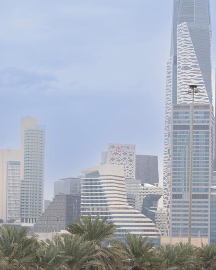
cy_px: 211
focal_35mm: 134
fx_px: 1071
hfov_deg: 11.5
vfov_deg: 14.3
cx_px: 123
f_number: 4.5
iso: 100
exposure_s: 1/200
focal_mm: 51
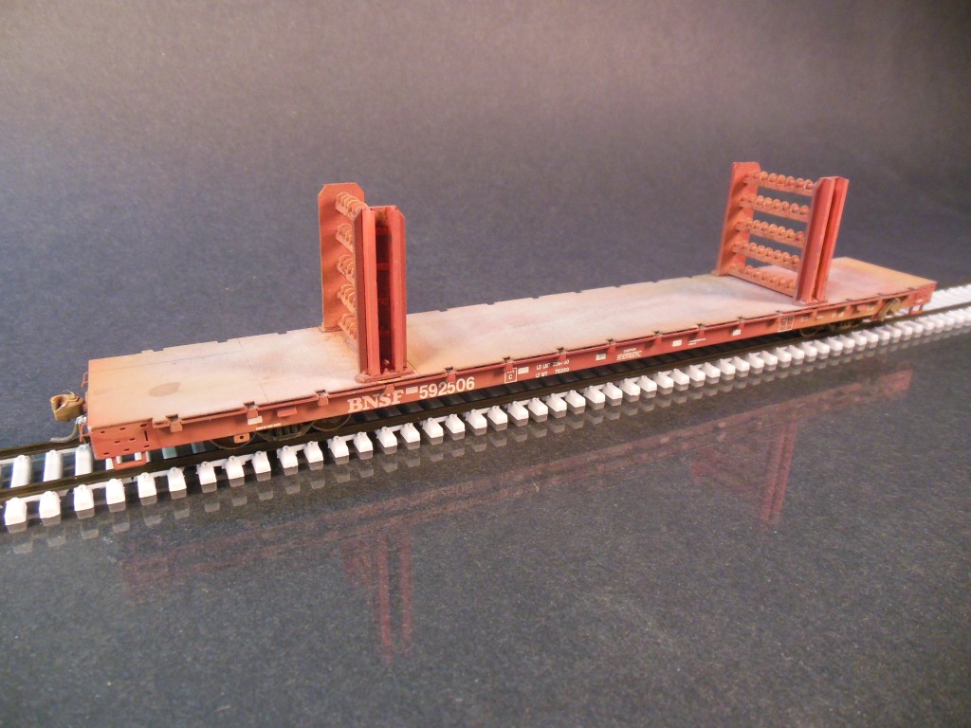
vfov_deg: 54.9
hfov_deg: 69.4
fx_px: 701
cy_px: 364
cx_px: 486
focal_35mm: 25
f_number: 3.2
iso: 400
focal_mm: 4.5
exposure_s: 1/30
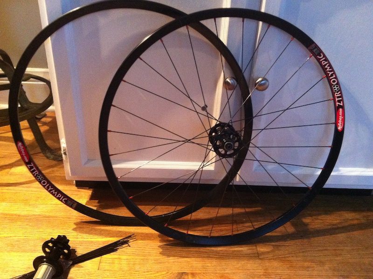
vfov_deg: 40.6
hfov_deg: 52.7
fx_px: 377
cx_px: 186
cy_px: 140
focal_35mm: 35
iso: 640
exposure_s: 1/15
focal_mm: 3.85
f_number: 2.8
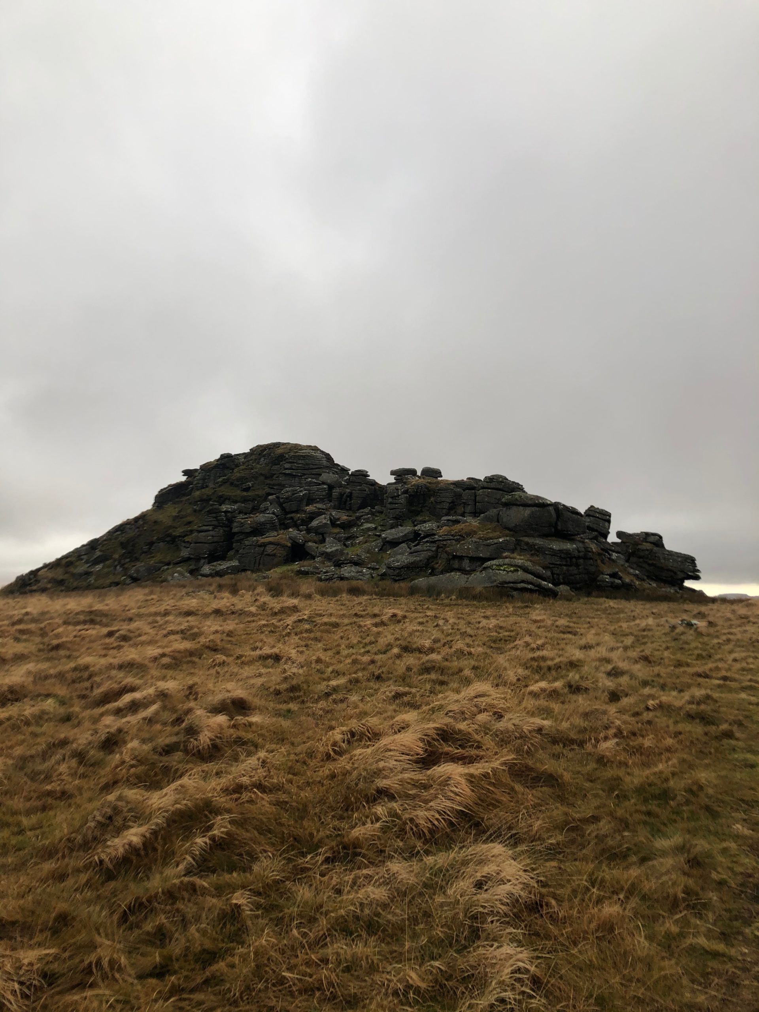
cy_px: 506
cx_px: 380
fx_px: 819
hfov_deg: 49.7
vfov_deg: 63.4
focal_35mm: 28
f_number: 1.8
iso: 32
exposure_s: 1/120
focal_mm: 3.99
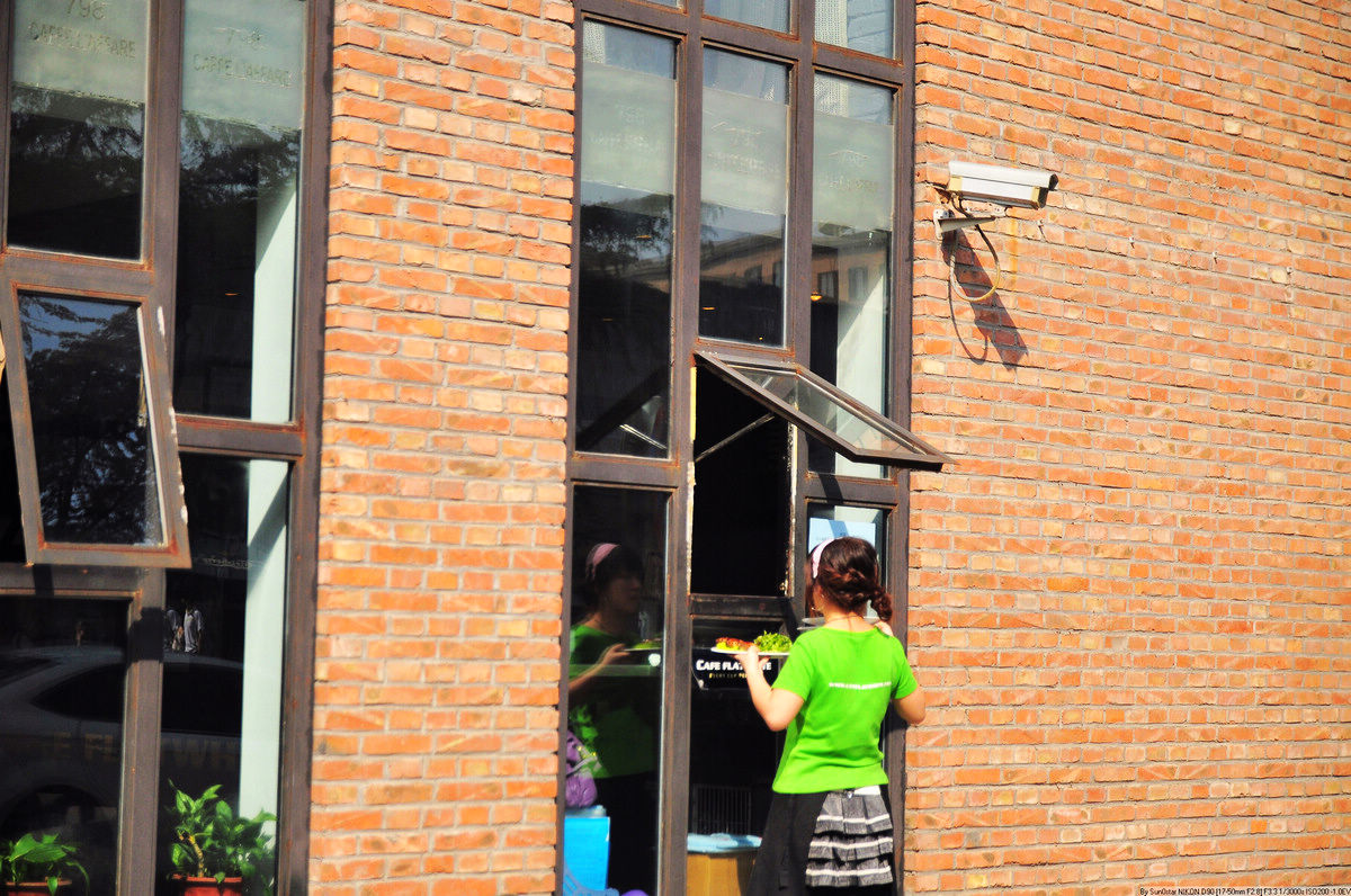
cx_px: 676
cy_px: 448
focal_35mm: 75
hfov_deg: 27.0
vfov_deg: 18.1
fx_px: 2810
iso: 200
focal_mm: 50
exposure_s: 1/3000
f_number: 3.3
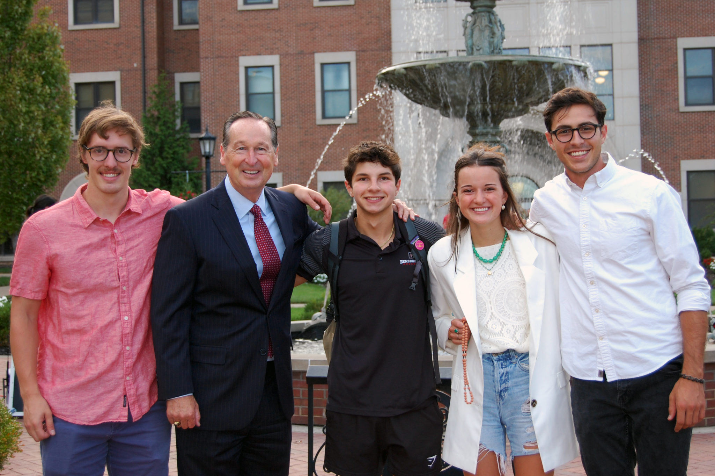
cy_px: 238
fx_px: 1250
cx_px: 358
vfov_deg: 21.5
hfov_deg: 31.9
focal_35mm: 63
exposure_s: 1/160
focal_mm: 42
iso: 400
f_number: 5.3
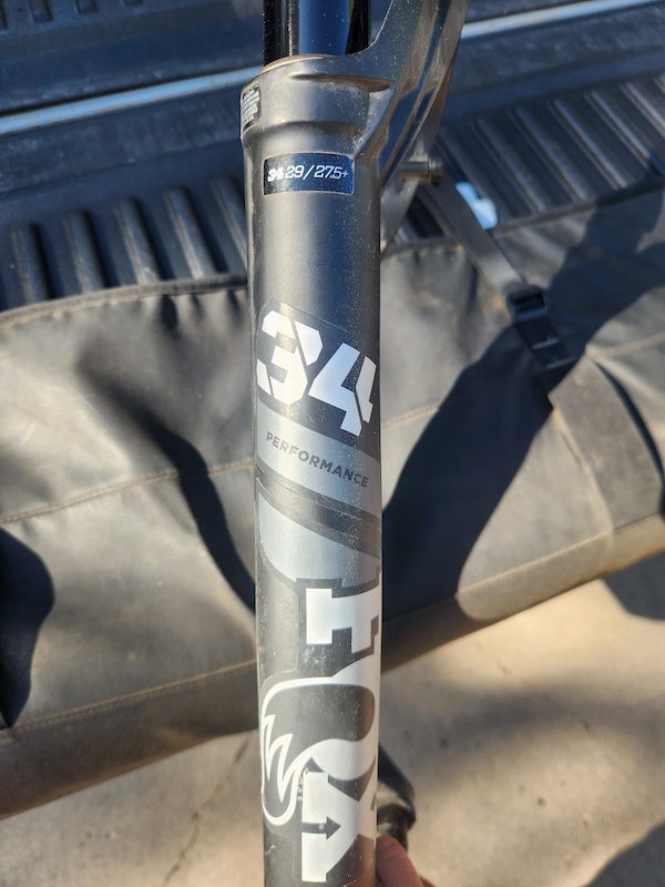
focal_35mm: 23
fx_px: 589
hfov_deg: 58.9
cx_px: 332
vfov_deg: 73.9
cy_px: 444
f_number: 1.8
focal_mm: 5.4
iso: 20
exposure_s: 1/180
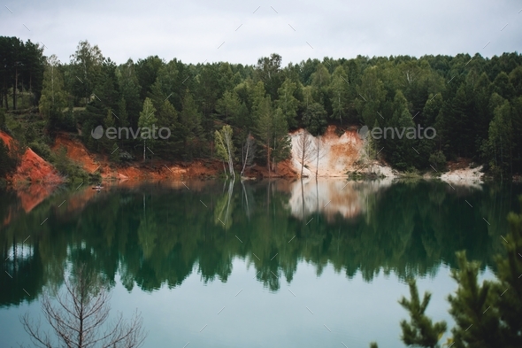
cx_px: 261
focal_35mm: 70
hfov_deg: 28.9
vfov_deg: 19.4
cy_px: 174
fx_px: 1015
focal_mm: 70
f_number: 2.8
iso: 400
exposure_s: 1/400
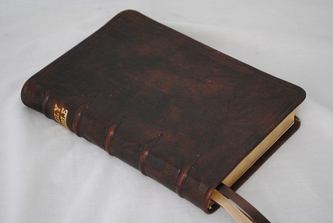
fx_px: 667
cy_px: 112
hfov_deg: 28.0
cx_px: 166
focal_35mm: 72
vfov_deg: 19.0
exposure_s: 1/30
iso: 1400
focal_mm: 48
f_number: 5.6
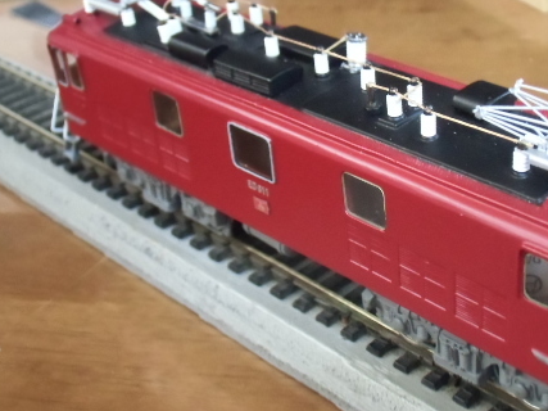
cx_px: 371
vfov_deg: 25.6
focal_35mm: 57
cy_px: 208
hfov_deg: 33.5
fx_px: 902
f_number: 3.9
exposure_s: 1/13
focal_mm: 6.67
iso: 800
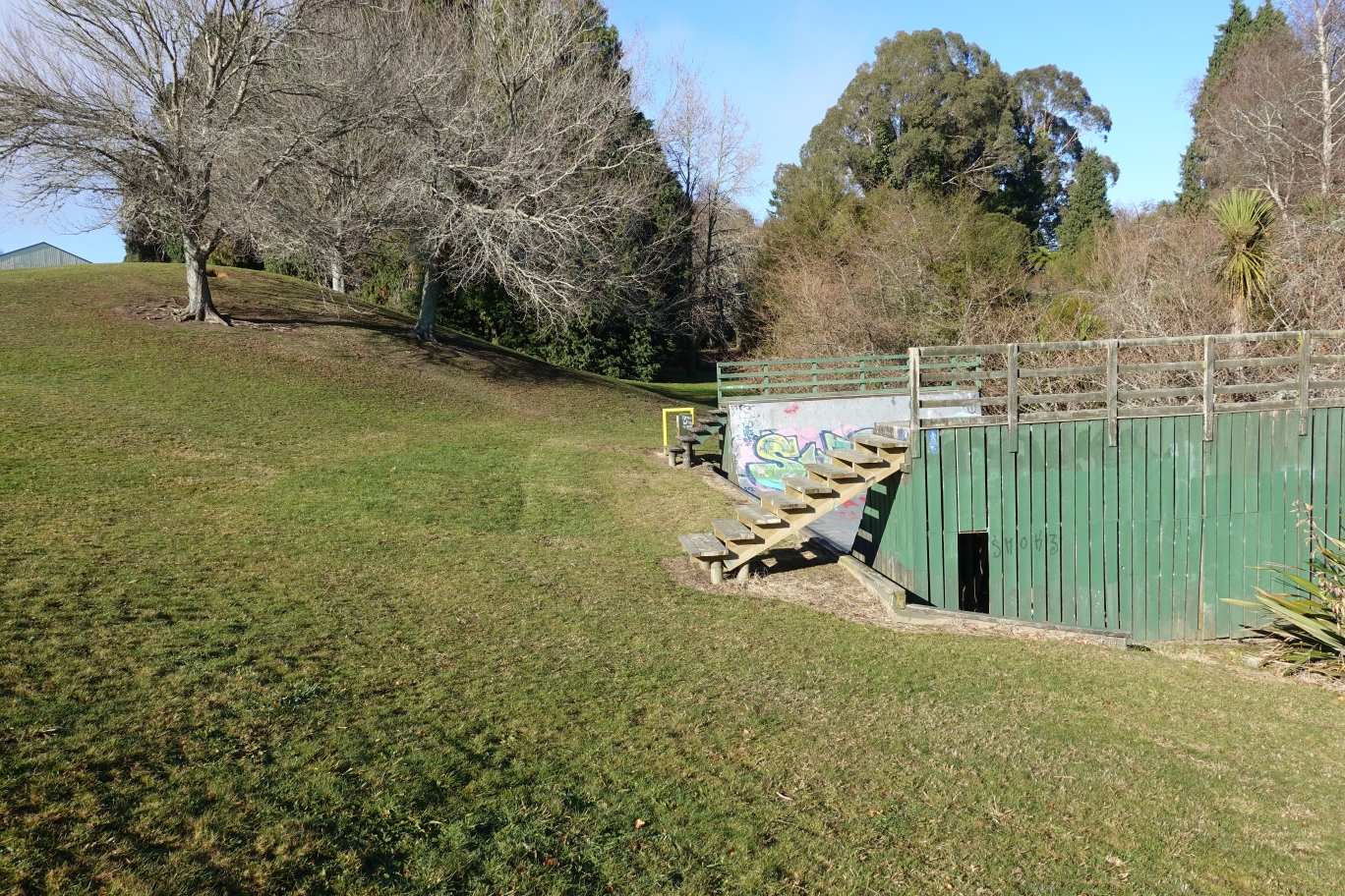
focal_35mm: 24
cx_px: 672
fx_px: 897
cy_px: 448
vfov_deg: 53.1
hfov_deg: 73.7
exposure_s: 1/250
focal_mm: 8.8
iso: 125
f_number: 5.6
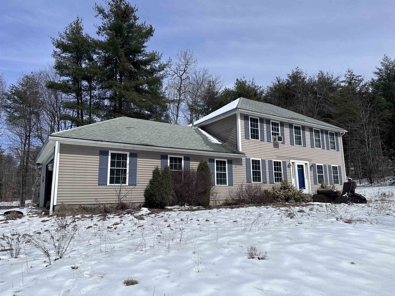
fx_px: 274
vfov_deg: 56.8
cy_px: 148
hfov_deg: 71.6
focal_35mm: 24
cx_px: 198
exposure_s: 1/9709
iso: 80
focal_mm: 6.86
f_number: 1.78
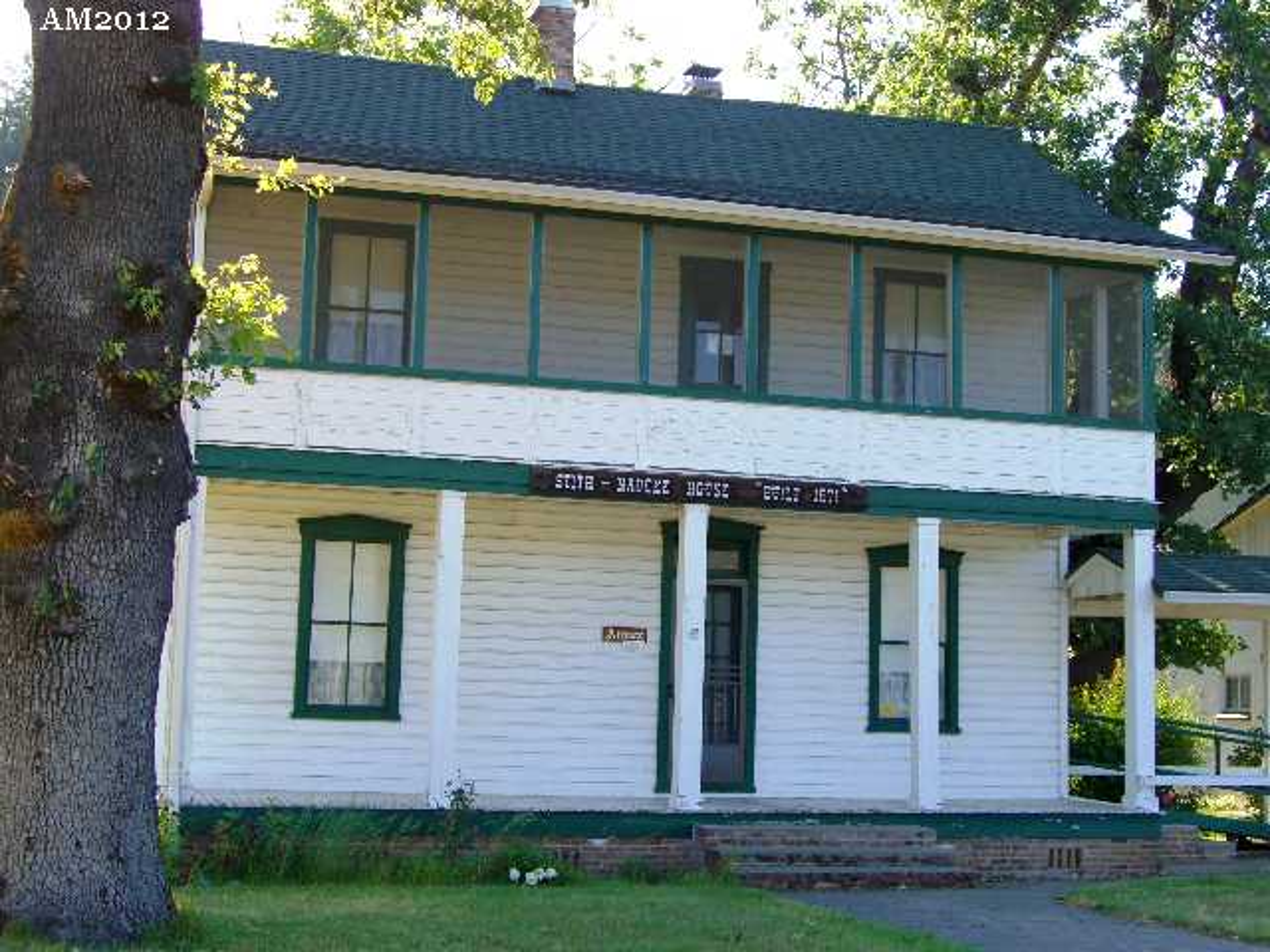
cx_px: 635
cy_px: 476
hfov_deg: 34.9
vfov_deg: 26.6
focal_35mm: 55
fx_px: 2018
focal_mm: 11.5
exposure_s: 1/250
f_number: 3.4
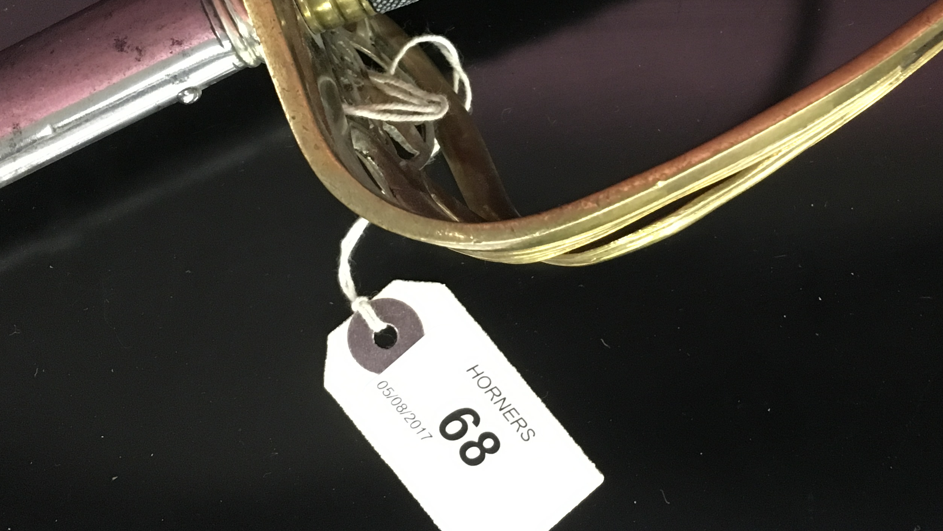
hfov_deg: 40.5
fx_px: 1275
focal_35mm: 51
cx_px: 537
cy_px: 111
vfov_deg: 23.2
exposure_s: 1/17
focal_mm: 4.15
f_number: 2.2
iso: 250
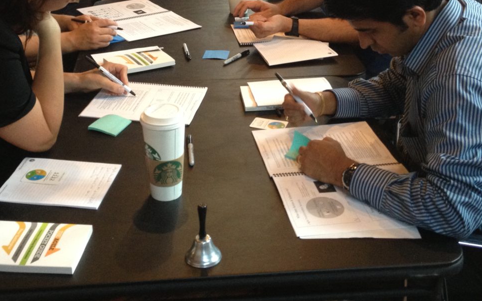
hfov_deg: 34.5
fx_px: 775
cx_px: 215
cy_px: 37
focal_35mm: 59
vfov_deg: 21.6
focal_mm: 4.28
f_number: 2.4
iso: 200
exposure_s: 1/20
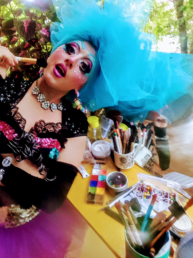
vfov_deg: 71.5
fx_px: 178
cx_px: 85
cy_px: 118
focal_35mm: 24
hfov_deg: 56.7
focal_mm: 2.1
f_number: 1.7
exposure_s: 1/25
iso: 160
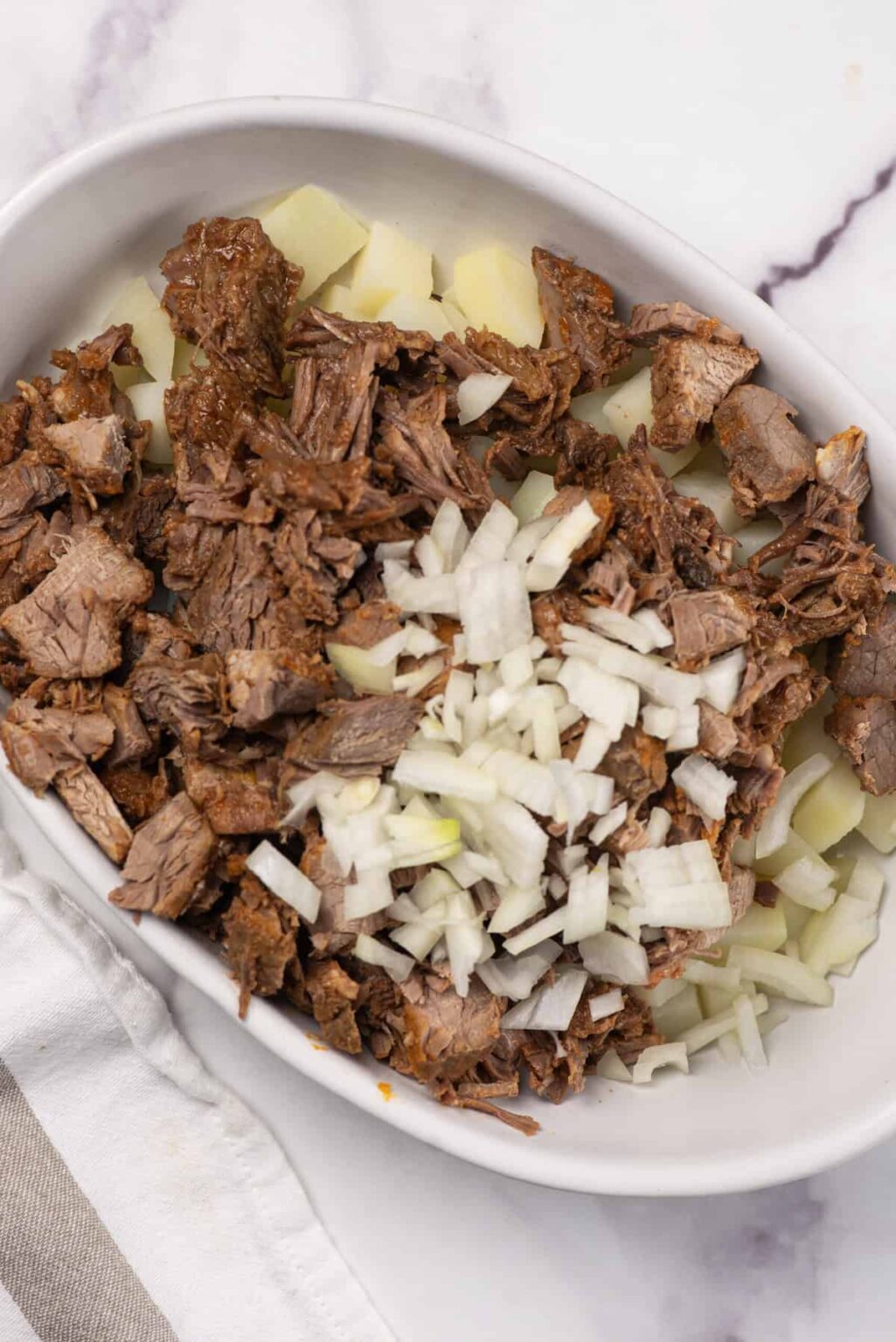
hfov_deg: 13.0
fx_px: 3917
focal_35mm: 105
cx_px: 448
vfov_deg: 19.5
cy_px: 671
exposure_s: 1/200
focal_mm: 105
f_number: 7.1
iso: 100
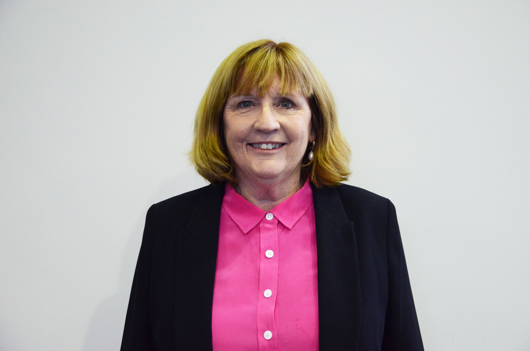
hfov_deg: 28.1
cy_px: 176
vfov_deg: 18.8
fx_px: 1058
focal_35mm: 72
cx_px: 265
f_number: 4.8
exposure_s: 1/100
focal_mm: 48
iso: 2000
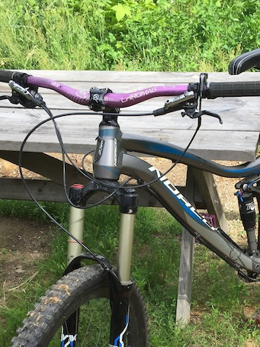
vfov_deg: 36.6
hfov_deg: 28.2
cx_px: 194
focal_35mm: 51
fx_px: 511
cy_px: 262
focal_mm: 4.15
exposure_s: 1/670
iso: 32
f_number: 2.2
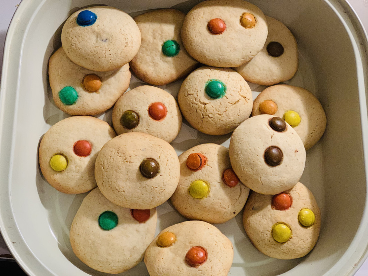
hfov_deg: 36.8
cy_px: 138
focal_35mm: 52
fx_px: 553
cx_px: 184
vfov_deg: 28.0
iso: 400
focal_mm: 6
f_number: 2.4
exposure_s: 1/60
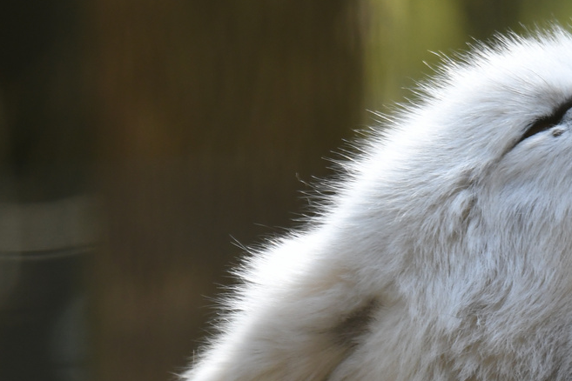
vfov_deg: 1.0
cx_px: 495
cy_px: 311
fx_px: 22338
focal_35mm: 1406
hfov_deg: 1.5
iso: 640
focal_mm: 380
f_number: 5.6
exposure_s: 1/640
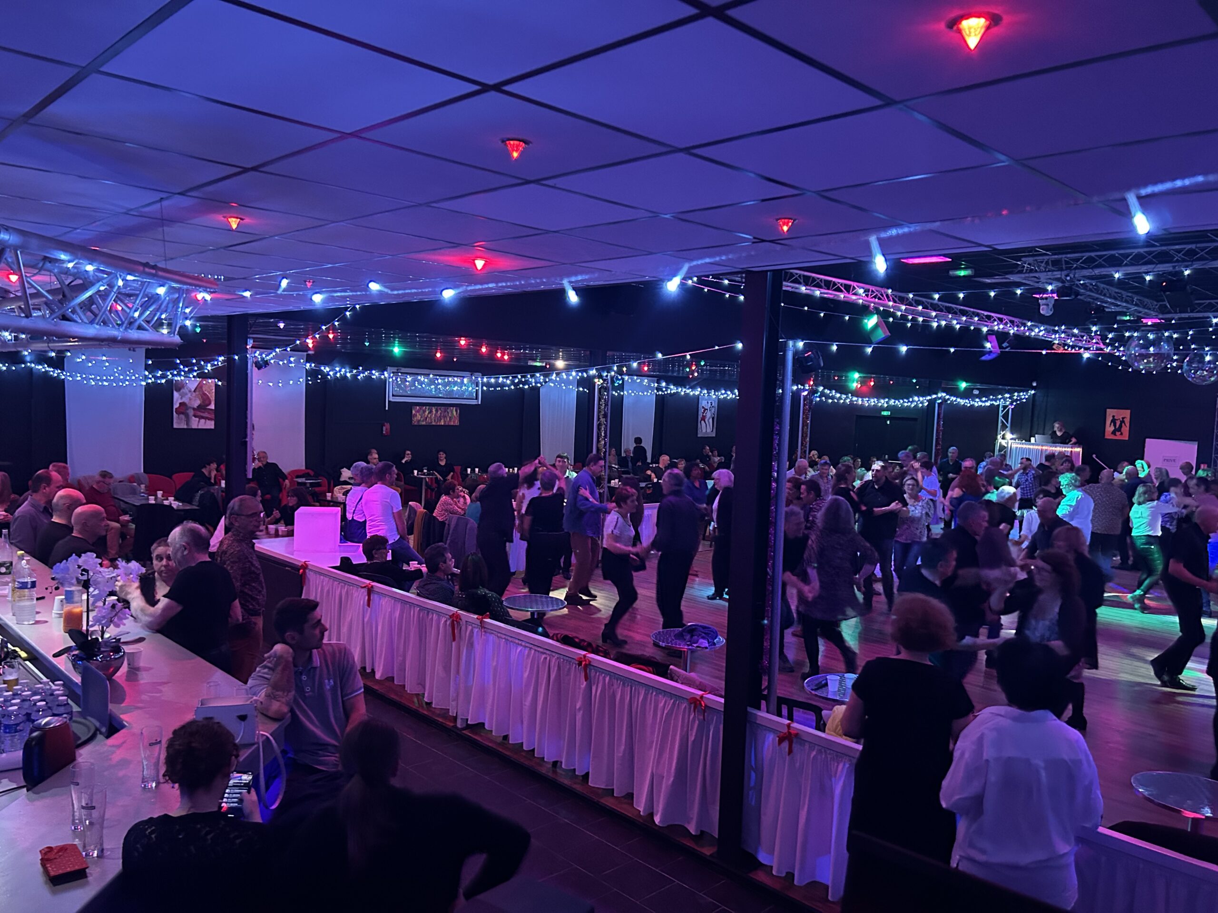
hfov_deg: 67.3
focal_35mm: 26
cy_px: 456
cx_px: 609
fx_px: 915
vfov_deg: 53.1
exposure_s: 1/25
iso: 640
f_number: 1.5
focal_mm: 5.7
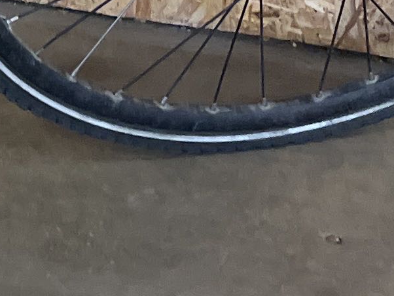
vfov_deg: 8.2
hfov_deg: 10.7
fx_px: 1981
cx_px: -312
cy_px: -254
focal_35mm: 174
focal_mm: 5.7
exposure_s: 1/50
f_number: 1.5
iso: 500
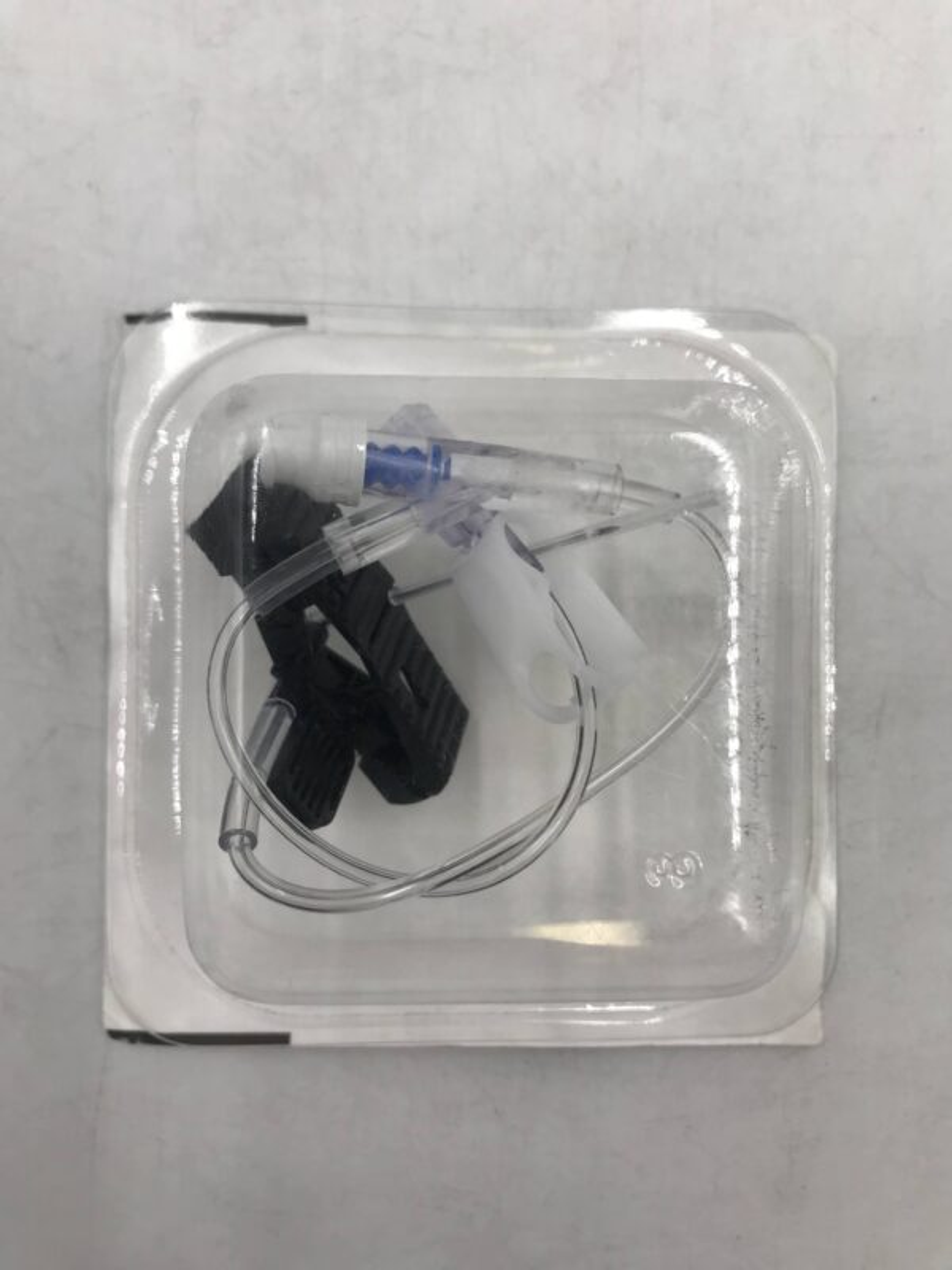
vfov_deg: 63.4
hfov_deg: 49.7
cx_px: 476
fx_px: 1027
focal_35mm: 28
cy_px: 635
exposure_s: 1/187
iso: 20
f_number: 1.8
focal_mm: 3.99
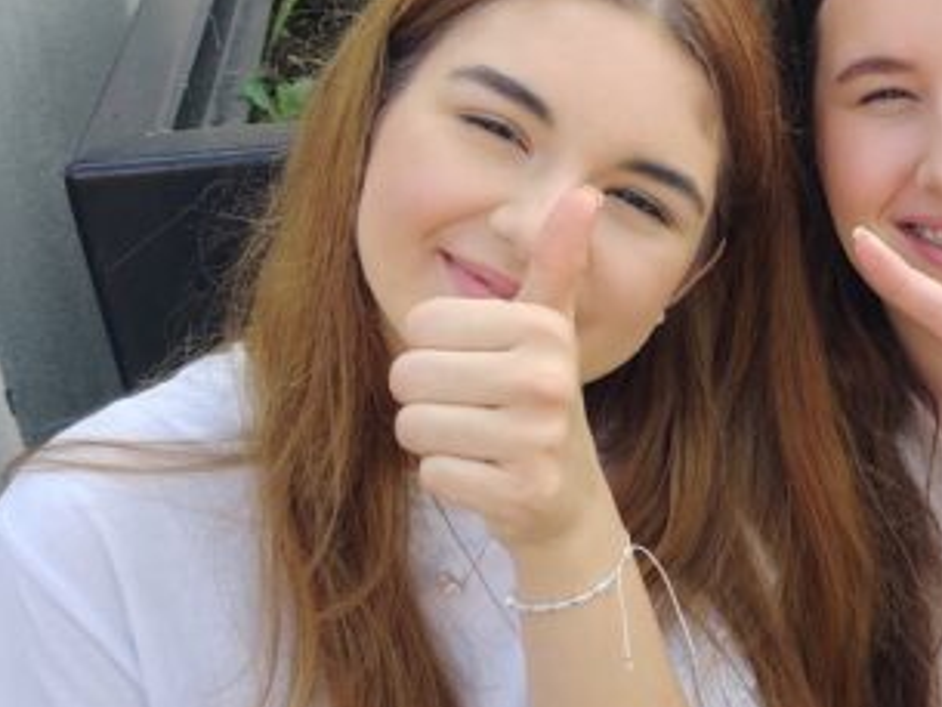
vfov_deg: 21.6
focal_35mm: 68
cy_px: 460
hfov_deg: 26.7
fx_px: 1851
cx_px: 979
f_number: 1.65
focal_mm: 4.75
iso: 100
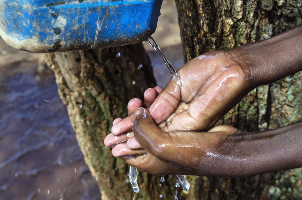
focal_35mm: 60
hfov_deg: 33.5
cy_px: 100
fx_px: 502
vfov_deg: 22.5
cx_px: 151
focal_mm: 40
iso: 400
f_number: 10
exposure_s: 1/320
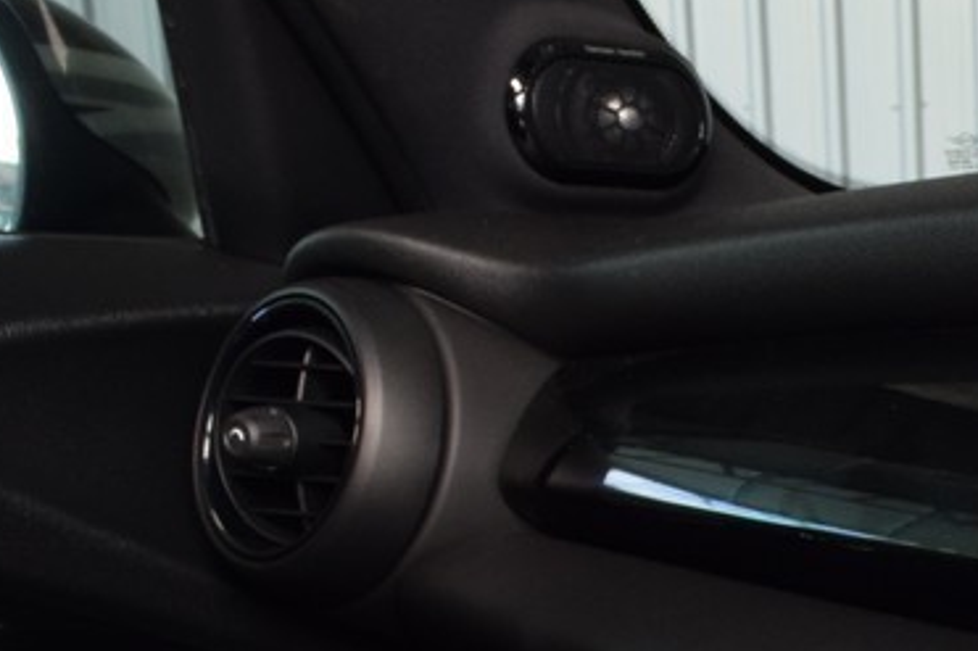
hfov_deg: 23.1
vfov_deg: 16.2
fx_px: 2172
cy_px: 821
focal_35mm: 80
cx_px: 1199
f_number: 13
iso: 1000
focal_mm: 18
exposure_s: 1/8
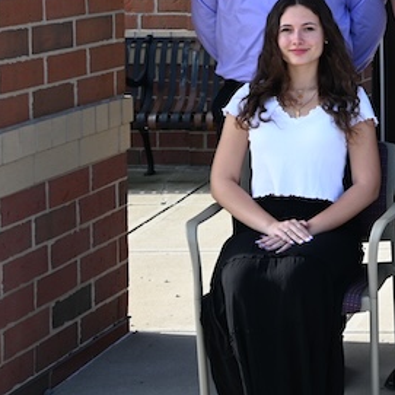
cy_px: 2
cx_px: 681
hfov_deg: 14.1
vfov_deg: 15.4
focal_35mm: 111
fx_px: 1431
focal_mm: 29.5
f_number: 5
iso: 100
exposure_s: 1/160
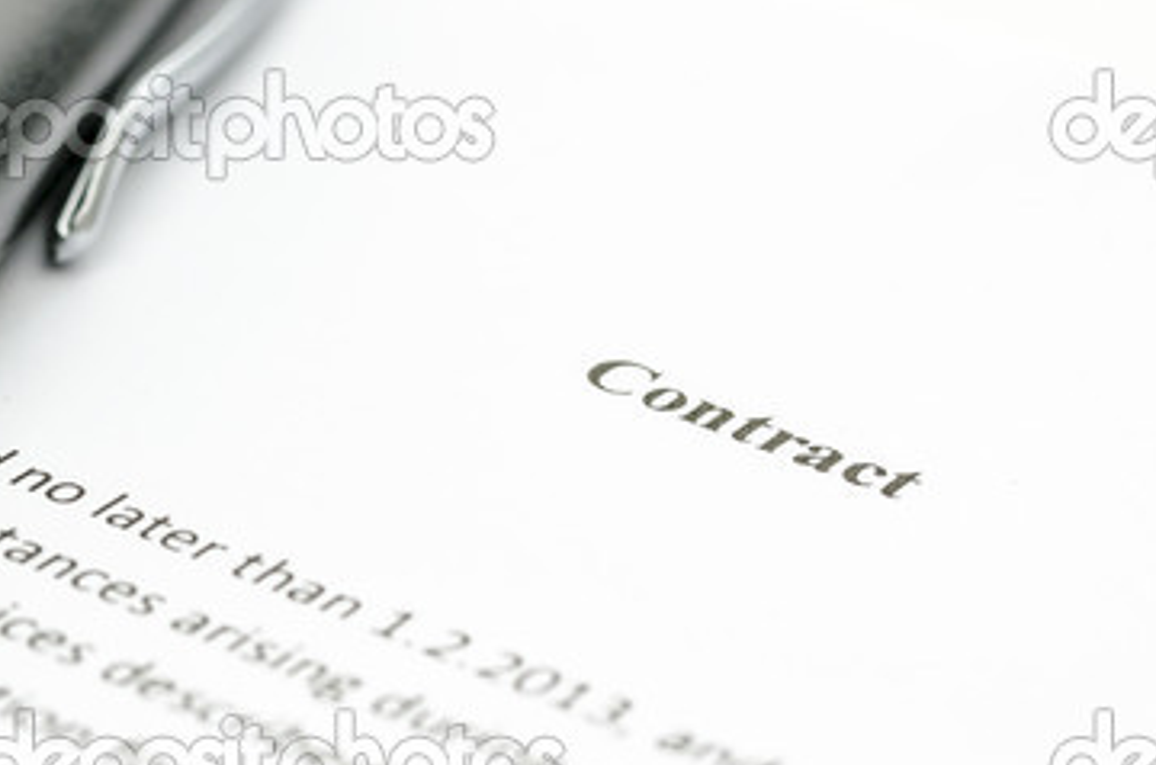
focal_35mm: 149
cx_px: 196
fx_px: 4785
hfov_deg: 13.7
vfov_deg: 9.1
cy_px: 765
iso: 100
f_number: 4
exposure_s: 1/4
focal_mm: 35
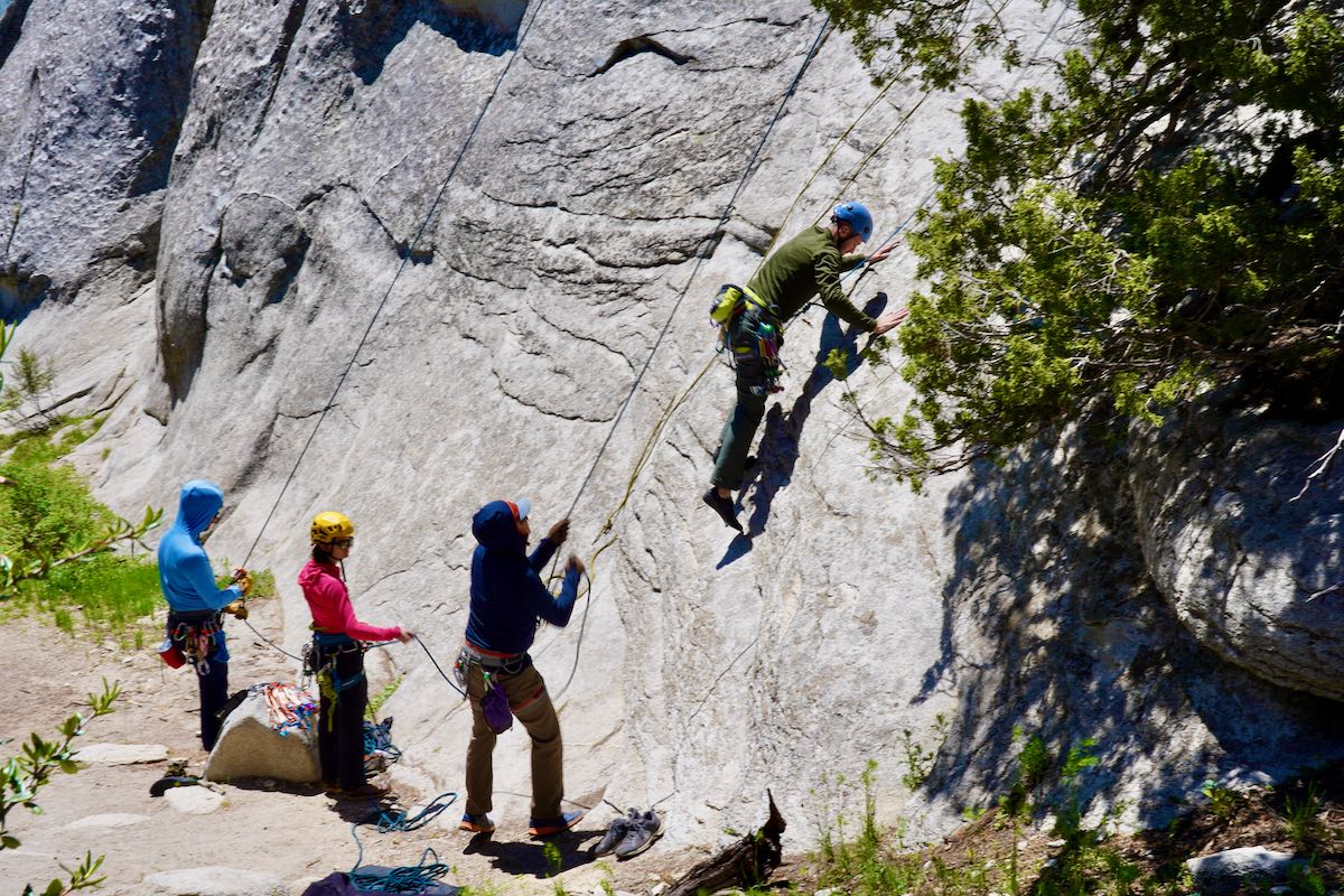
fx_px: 1531
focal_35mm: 41
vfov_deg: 32.6
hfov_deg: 47.4
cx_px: 672
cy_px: 448
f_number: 22
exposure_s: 1/50
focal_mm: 41
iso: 160
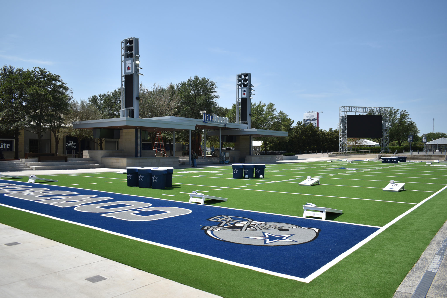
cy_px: 149
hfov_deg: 67.4
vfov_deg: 47.9
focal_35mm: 27
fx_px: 335
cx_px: 224
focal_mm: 18
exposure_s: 1/1250
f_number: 3.5
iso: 100
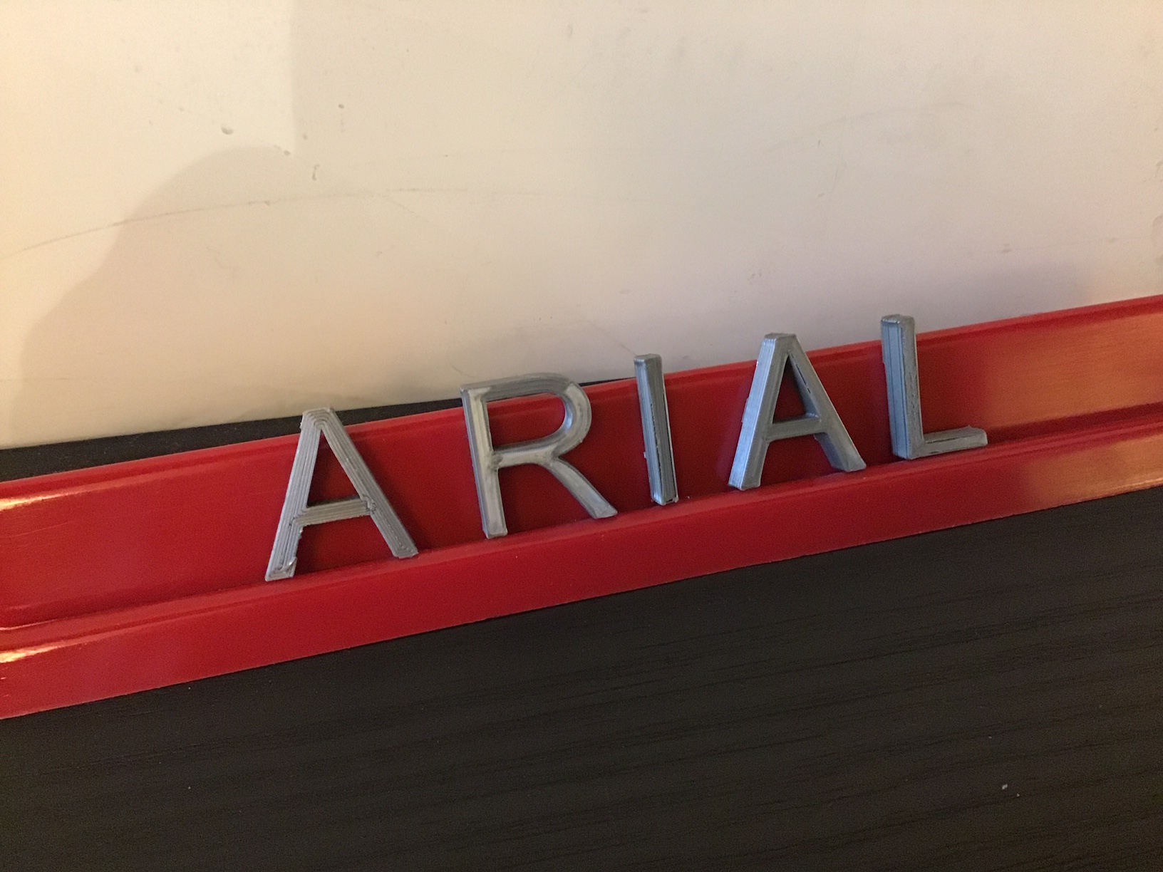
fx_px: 1042
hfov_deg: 58.4
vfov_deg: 45.4
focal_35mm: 31
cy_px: 436
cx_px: 582
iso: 320
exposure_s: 1/17
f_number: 2.4
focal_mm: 3.3
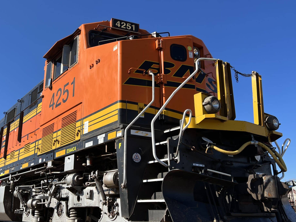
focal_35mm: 35
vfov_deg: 40.7
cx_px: 112
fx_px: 299
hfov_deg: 52.1
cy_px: 117
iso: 50
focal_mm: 5.7
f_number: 1.5
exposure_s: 1/3831
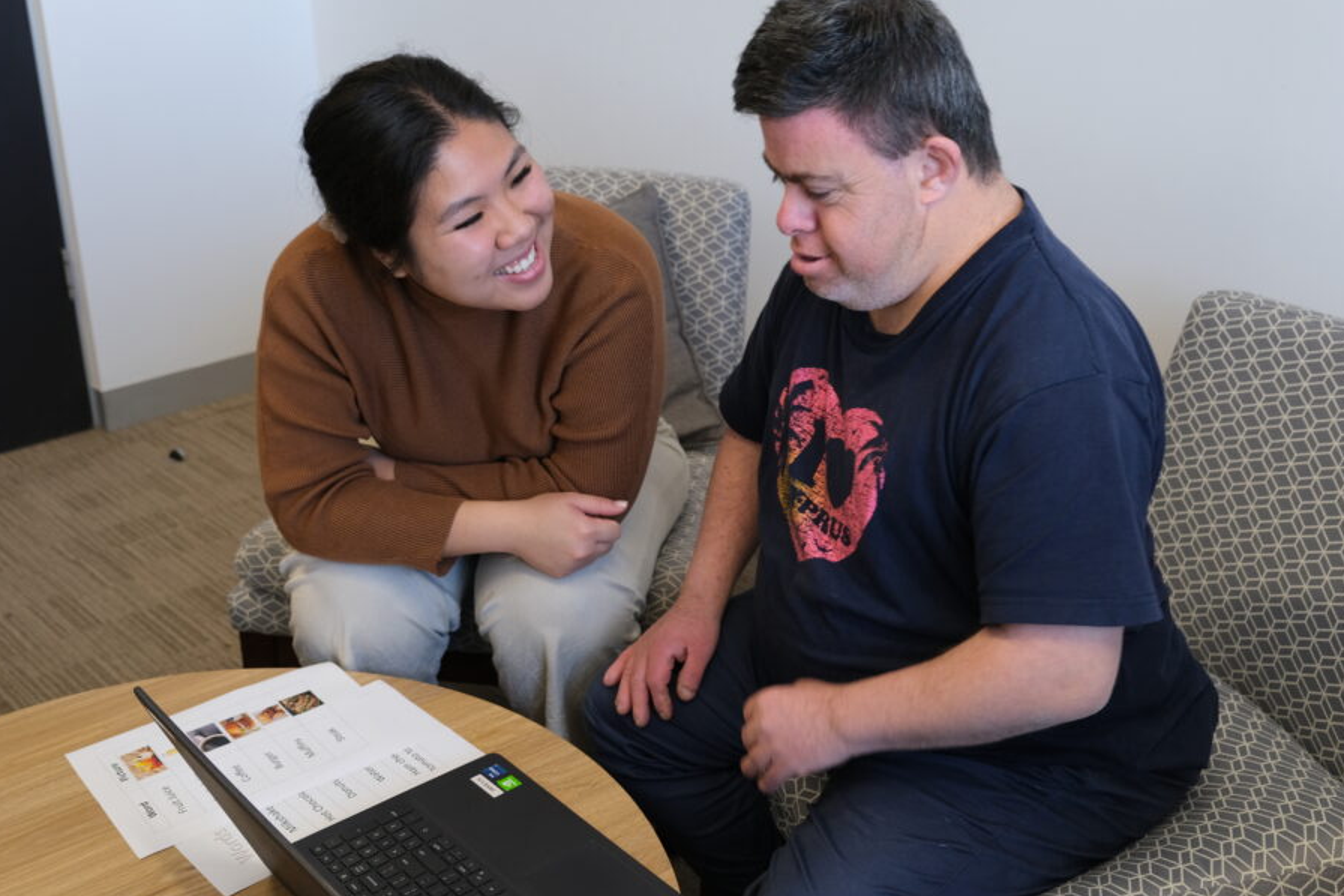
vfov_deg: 33.4
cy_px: 437
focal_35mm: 40
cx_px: 657
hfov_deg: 48.5
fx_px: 1493
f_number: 3.2
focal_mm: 23.3
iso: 640
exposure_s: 1/100
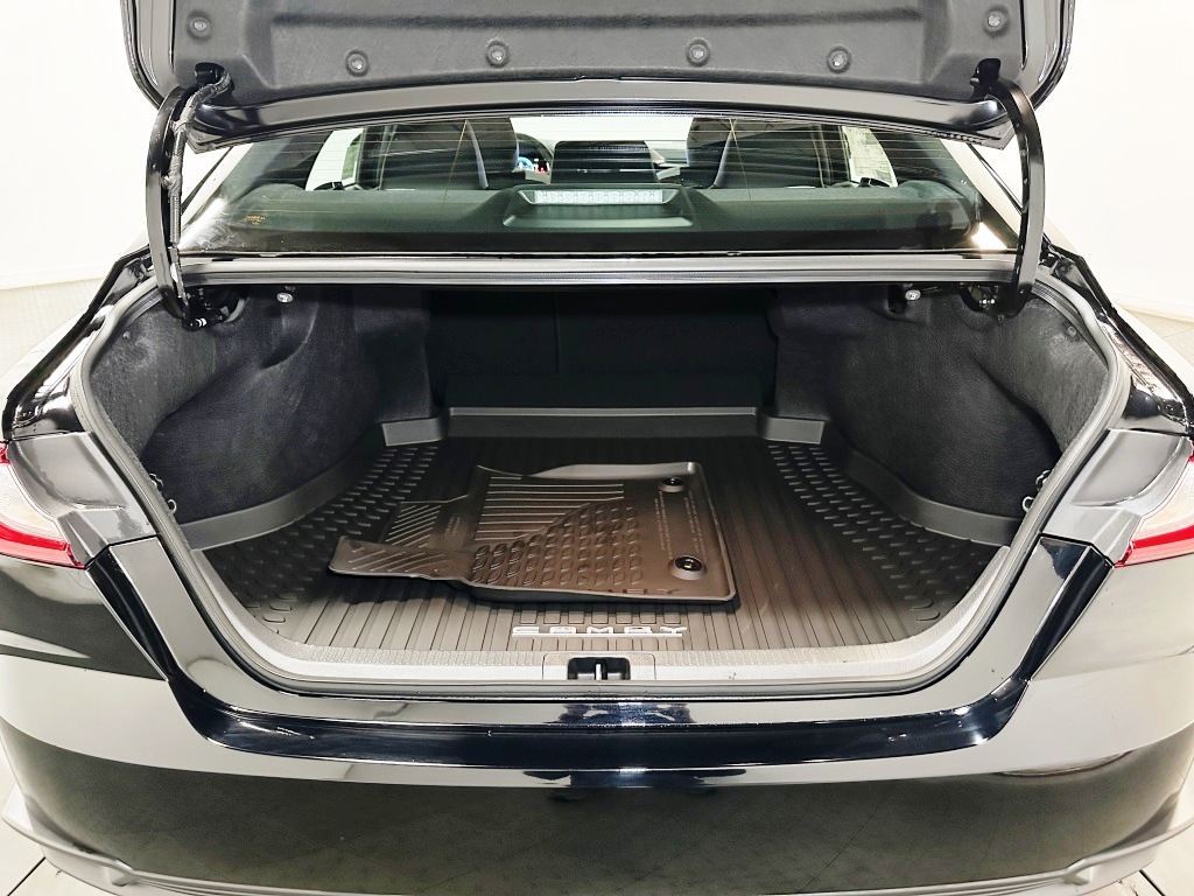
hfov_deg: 71.6
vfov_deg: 56.8
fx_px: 828
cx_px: 597
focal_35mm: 24
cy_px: 448
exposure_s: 1/30
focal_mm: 6.86
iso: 1250
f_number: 1.78
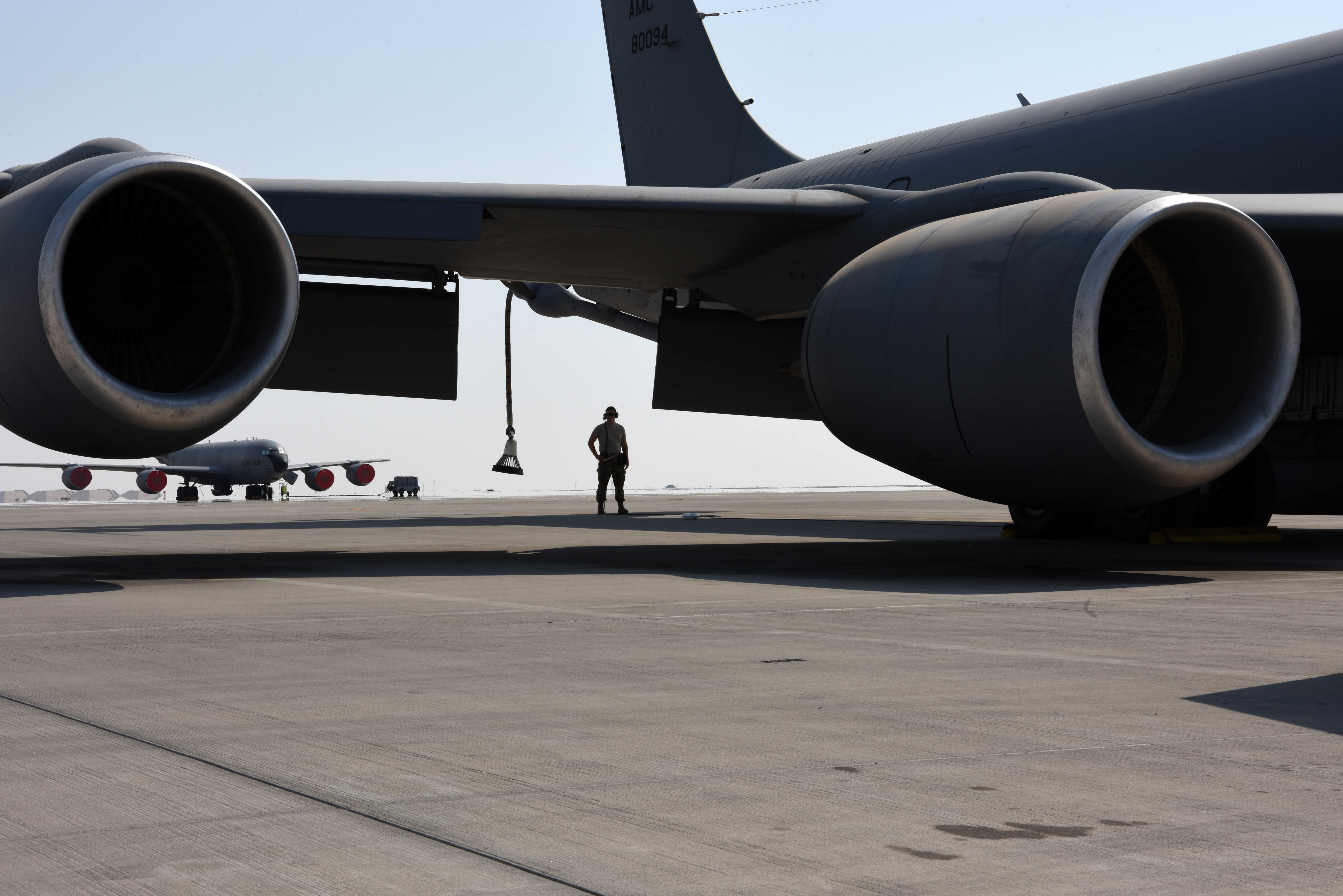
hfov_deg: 30.9
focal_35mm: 65
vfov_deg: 20.9
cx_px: 672
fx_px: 2425
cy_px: 448
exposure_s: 1/320
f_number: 22
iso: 320
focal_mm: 65
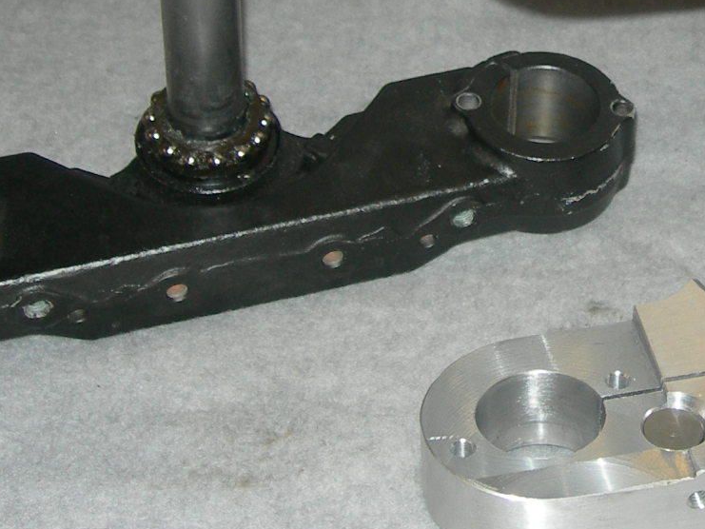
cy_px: 26
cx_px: 593
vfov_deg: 13.9
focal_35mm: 105
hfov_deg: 18.5
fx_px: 2139
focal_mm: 7.8
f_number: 2.8
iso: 50
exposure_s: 1/60.1
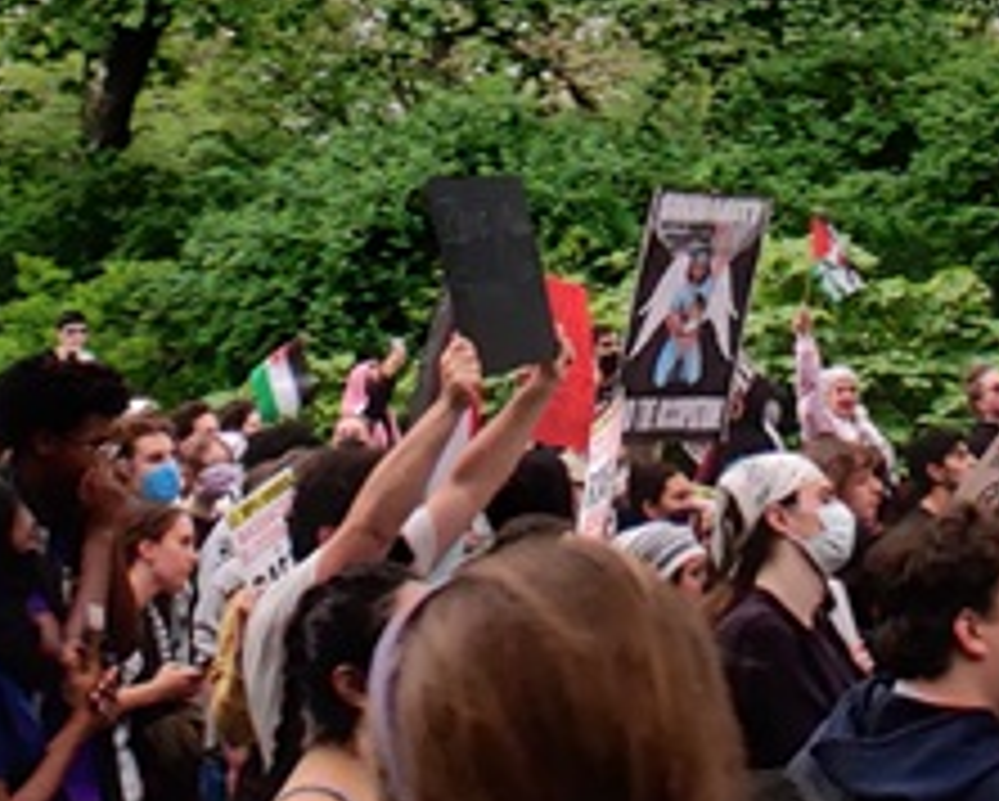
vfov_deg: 25.0
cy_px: -115
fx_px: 1657
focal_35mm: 56
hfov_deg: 33.4
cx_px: 603
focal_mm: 2.25
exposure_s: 1/100
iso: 320
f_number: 2.2
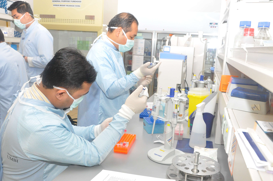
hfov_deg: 53.2
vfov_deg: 36.8
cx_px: 136
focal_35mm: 36
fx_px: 273
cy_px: 90
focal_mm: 24
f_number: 9
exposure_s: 1/80
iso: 2500
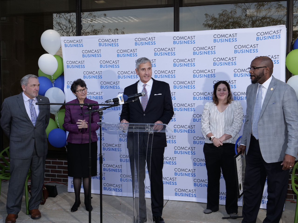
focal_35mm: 44
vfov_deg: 32.9
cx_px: 149
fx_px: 379
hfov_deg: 42.9
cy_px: 112
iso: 320
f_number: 5.6
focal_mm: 22
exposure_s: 1/100
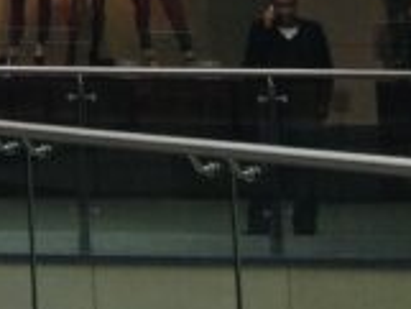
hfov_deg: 8.4
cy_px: -490
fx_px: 2638
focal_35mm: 222
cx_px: -462
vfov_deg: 6.3
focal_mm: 4.28
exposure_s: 1/307
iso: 50
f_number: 2.4
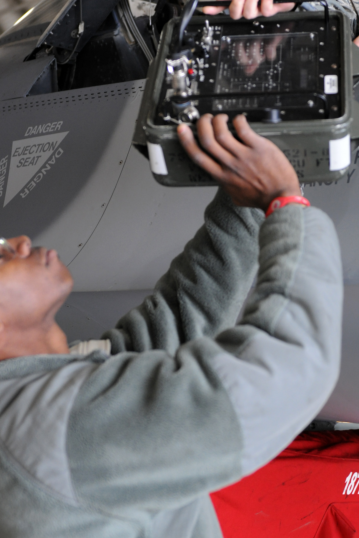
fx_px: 1107
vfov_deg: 27.3
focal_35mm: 74
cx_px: 207
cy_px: 222
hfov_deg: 18.4
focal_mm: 40
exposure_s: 1/250
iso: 800
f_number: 2.8
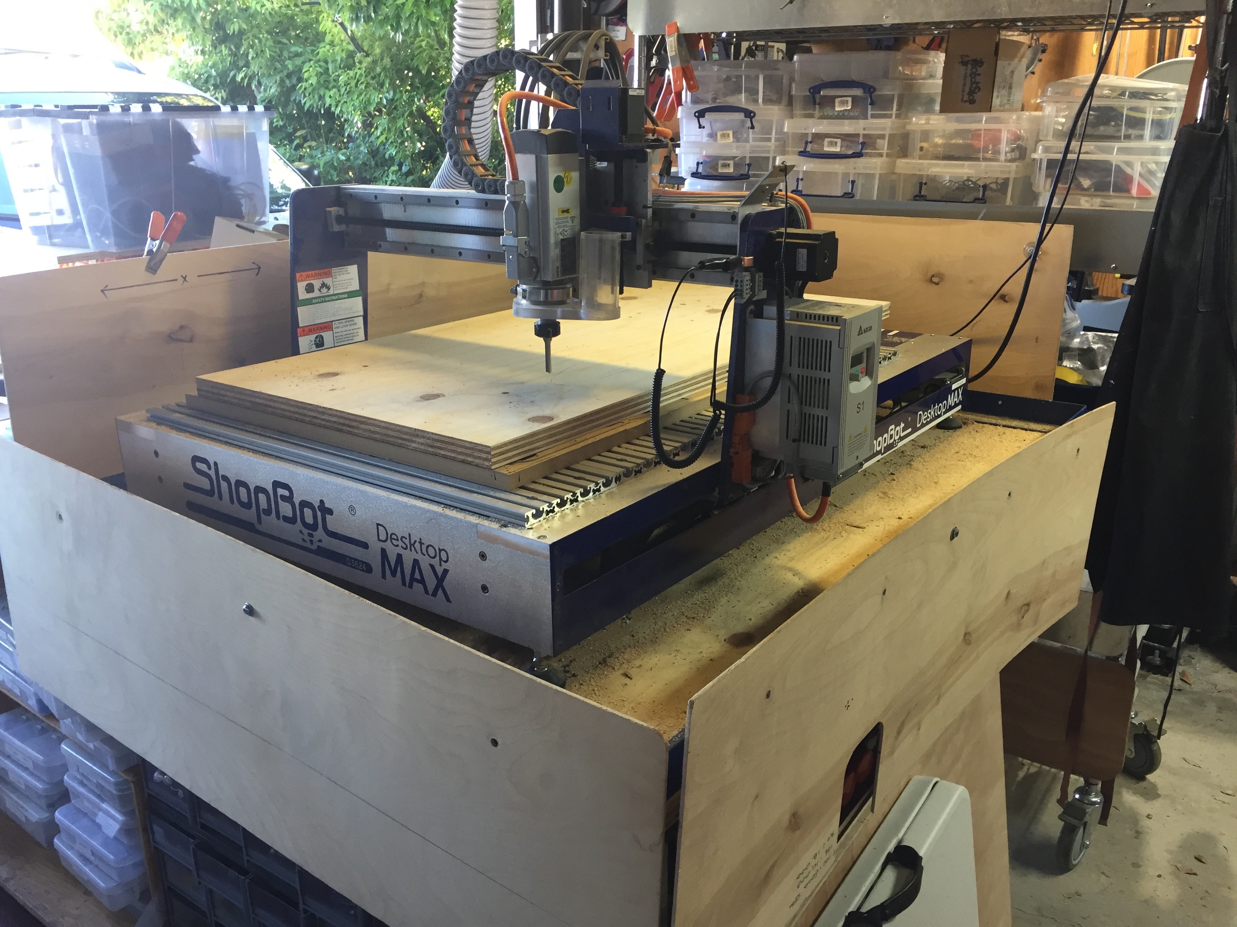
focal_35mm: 29
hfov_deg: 61.7
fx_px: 1036
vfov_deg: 48.2
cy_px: 464
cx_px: 618
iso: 64
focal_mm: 4.15
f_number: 2.2
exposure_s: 1/30
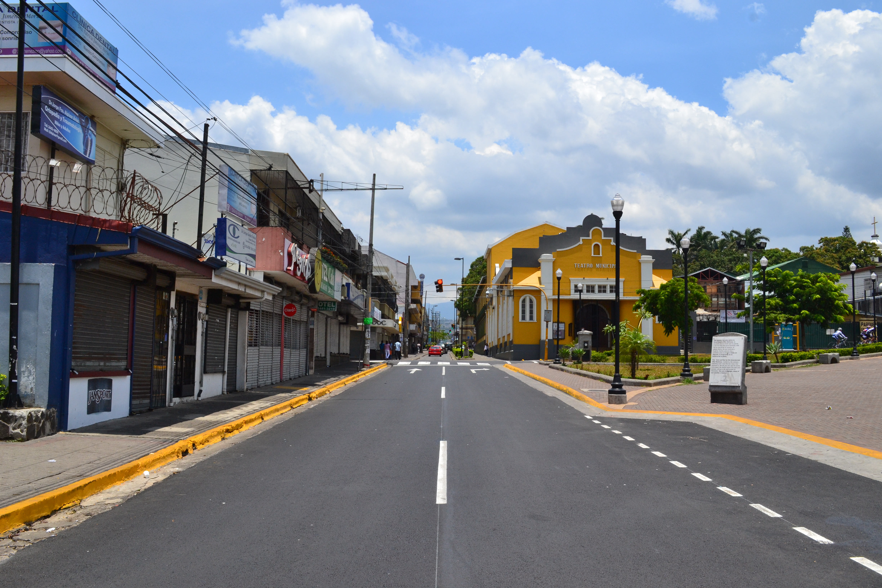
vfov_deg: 40.0
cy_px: 294
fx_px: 808
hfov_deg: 57.2
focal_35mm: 33
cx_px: 441
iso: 360
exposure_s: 1/500
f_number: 11
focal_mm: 22
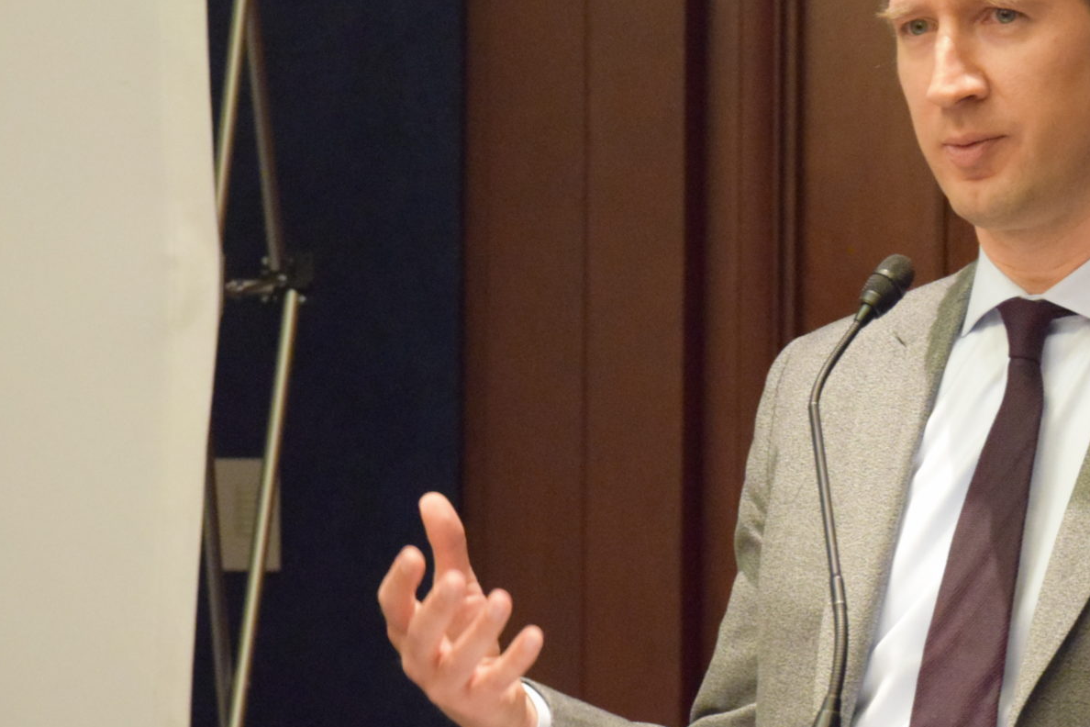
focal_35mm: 207
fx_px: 6267
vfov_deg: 6.6
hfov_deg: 9.9
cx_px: 931
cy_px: 281
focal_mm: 80
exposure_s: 1/100
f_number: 5.6
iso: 6400
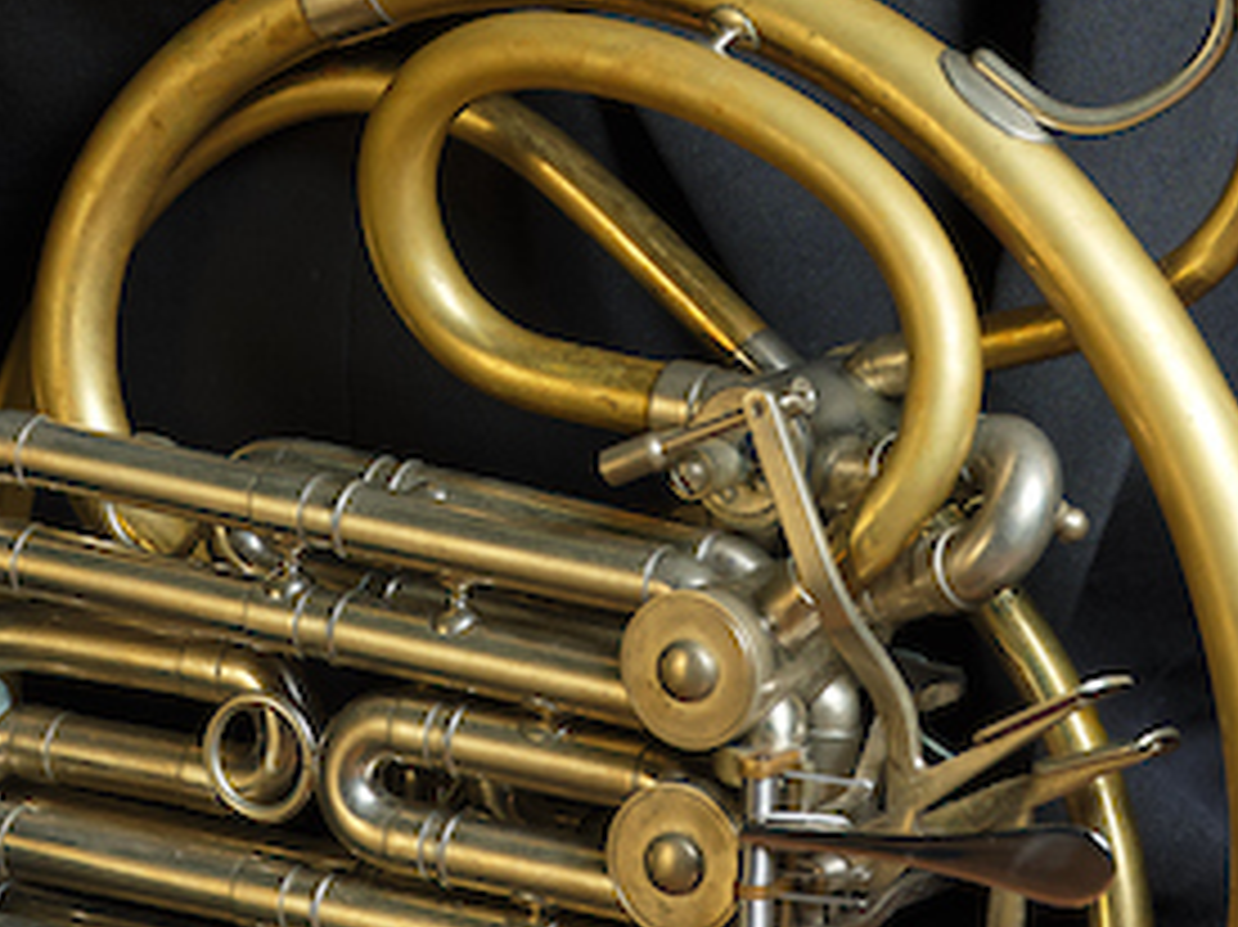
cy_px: -702
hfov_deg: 4.8
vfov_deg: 3.6
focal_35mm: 415
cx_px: 675
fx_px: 14836
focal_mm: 120
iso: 100
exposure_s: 1/125
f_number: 5.6
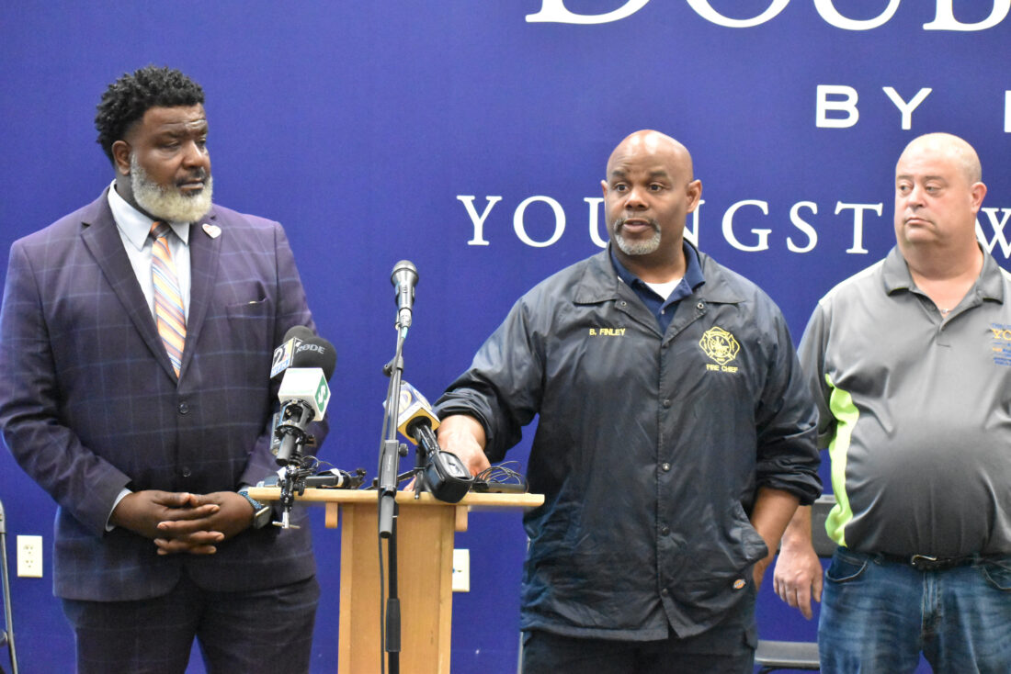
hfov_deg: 19.5
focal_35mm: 105
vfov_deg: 13.0
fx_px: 2949
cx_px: 506
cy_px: 337
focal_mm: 70
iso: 16000
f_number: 5
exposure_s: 1/125
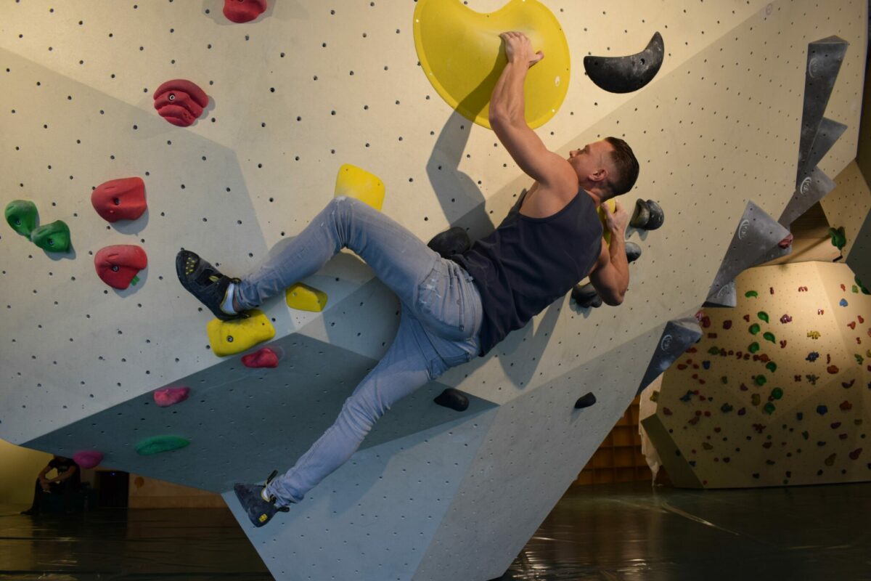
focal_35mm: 27
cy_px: 290
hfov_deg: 67.4
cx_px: 436
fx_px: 653
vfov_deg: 47.9
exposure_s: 1/80
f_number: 4.5
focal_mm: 18
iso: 400
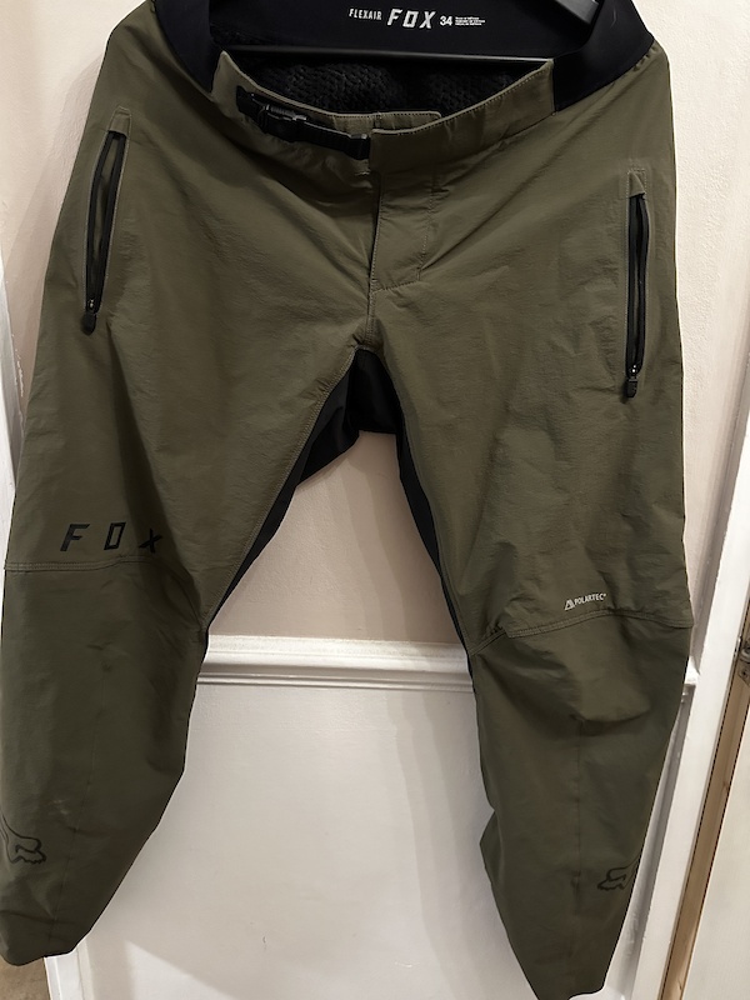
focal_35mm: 24
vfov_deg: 71.6
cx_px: 375
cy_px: 500
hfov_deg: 56.8
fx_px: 693
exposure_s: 1/33
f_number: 1.78
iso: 1000
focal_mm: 6.86
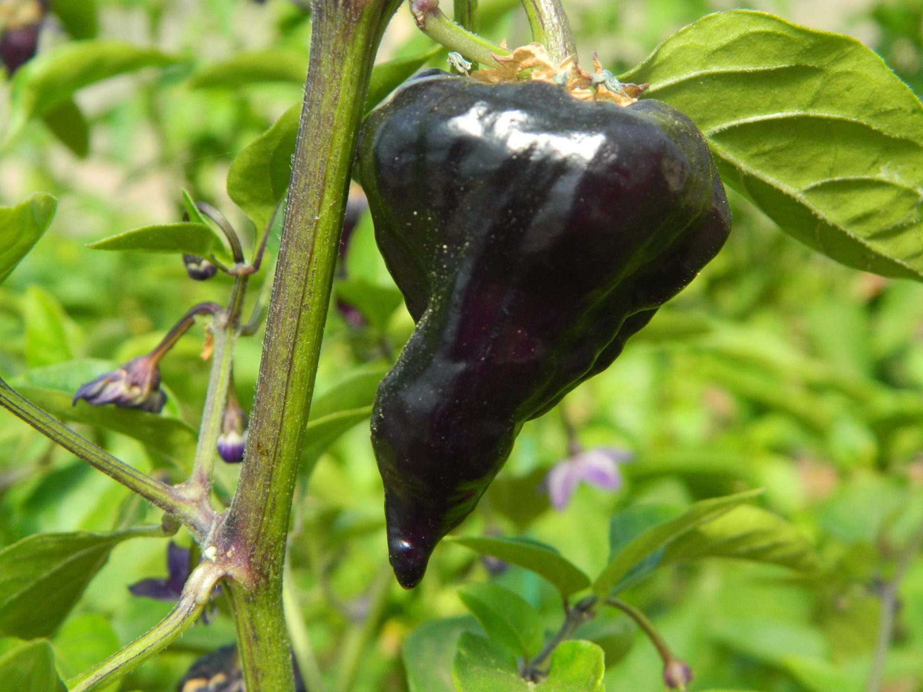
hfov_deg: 33.8
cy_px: 346
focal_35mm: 57
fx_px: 1520
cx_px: 462
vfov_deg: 25.7
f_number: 3.8
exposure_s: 1/400
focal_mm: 10.2
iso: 125
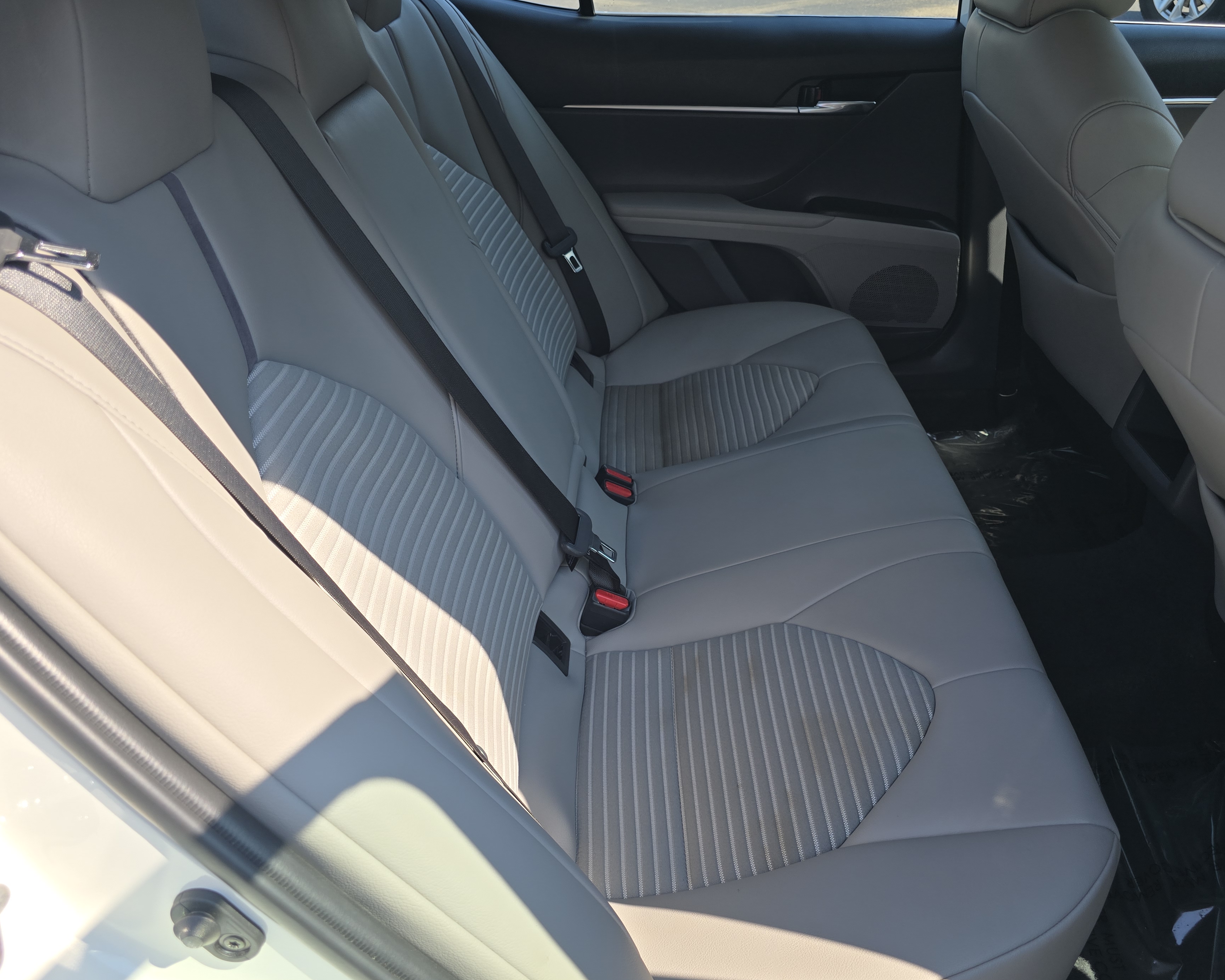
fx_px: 943
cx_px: 692
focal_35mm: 26
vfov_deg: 54.9
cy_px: 529
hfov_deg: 65.8
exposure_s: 1/388
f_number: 1.7
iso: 12
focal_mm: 6.3
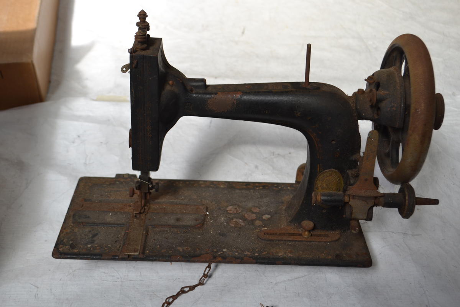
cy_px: 154
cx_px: 230
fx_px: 652
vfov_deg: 26.5
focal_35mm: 51
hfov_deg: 38.9
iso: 180
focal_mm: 34
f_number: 5.6
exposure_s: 1/125
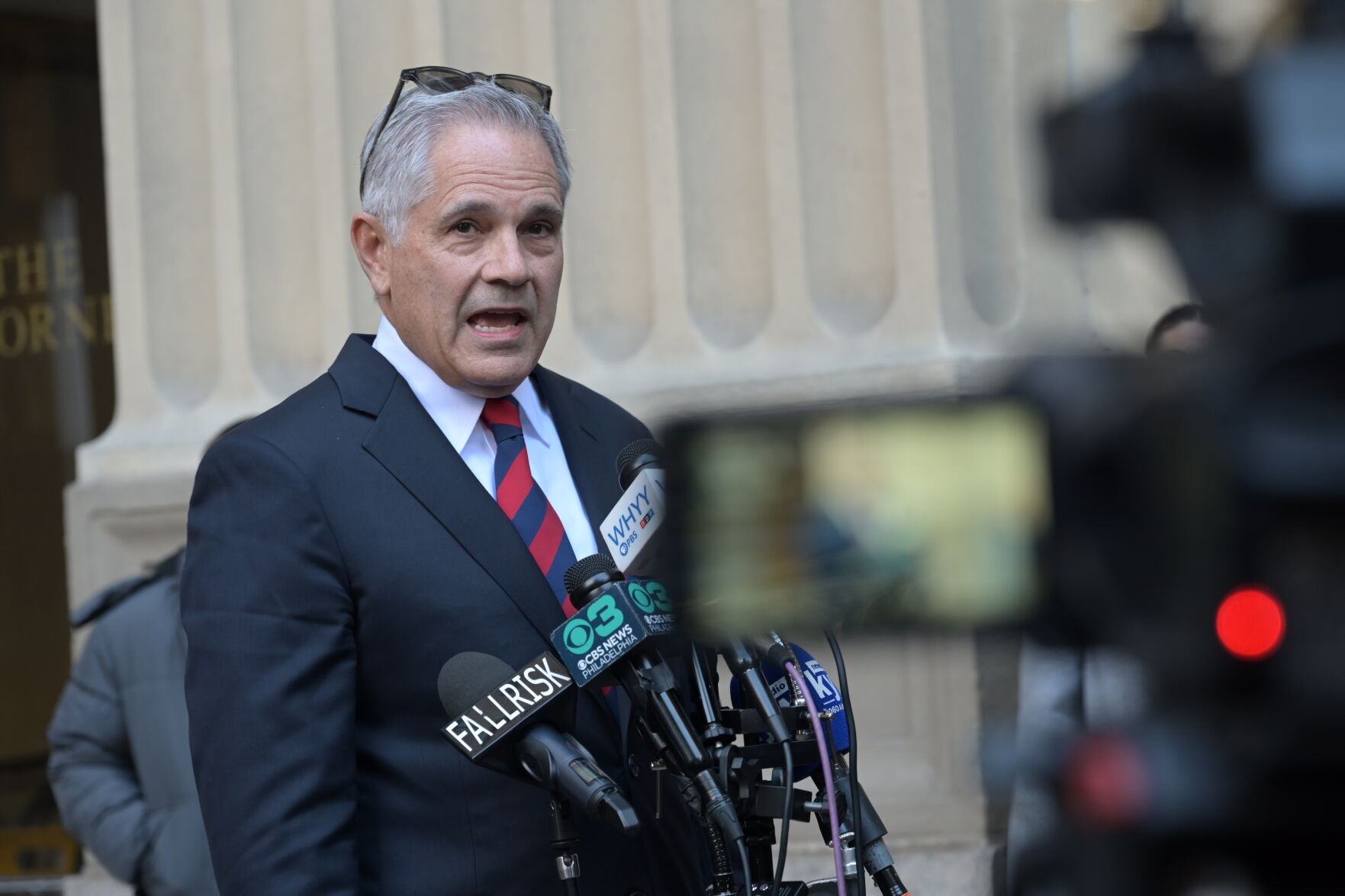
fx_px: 4483
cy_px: 448
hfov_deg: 17.1
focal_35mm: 120
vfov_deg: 11.4
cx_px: 672
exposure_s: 1/100
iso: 800
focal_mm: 120
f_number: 6.3
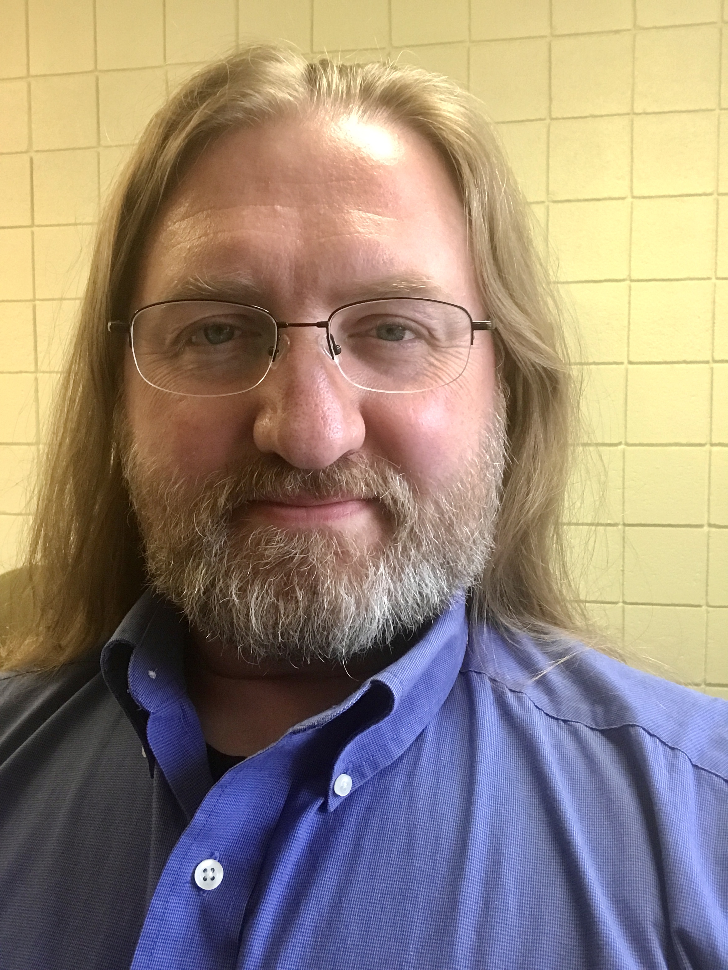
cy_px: 485
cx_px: 364
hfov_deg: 44.2
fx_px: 896
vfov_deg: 56.8
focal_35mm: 32
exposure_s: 1/30
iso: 125
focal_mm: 2.87
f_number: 2.2
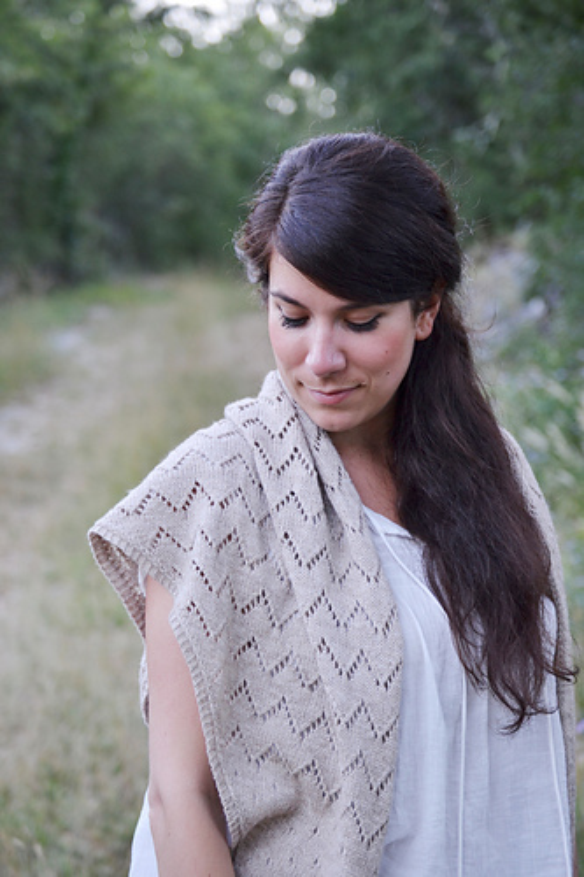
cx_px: 292
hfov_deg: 14.7
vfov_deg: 21.9
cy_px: 438
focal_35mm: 93
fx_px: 2264
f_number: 4.2
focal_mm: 62
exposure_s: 1/60
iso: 200
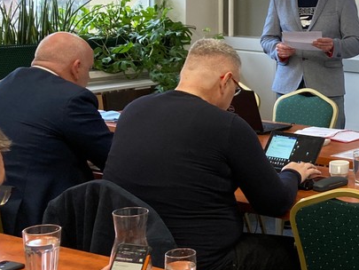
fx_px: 861
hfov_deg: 20.9
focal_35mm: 83
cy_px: 67
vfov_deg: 17.7
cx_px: 496
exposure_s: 1/50
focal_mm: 3.99
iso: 64
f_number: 1.8
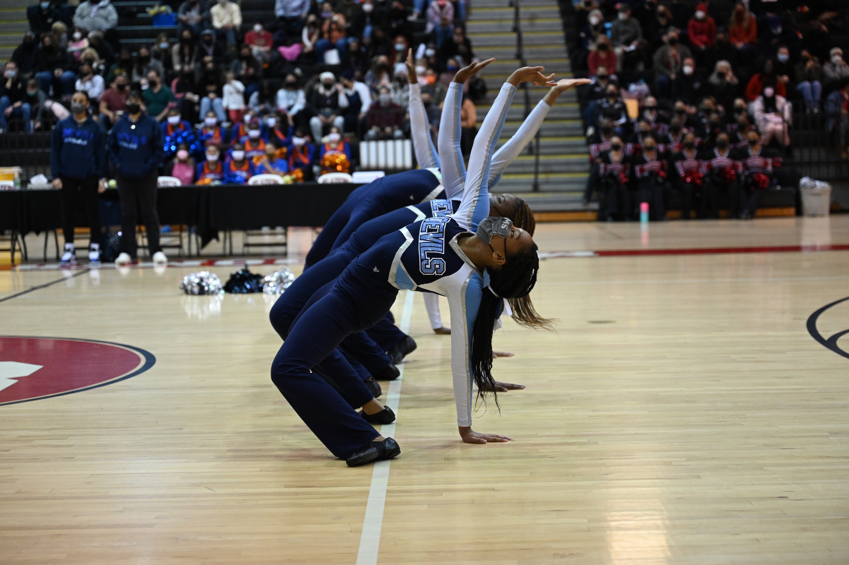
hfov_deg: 28.9
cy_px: 282
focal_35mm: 70
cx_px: 424
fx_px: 1650
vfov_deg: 19.4
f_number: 3.2
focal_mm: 70
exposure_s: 1/400
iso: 2800
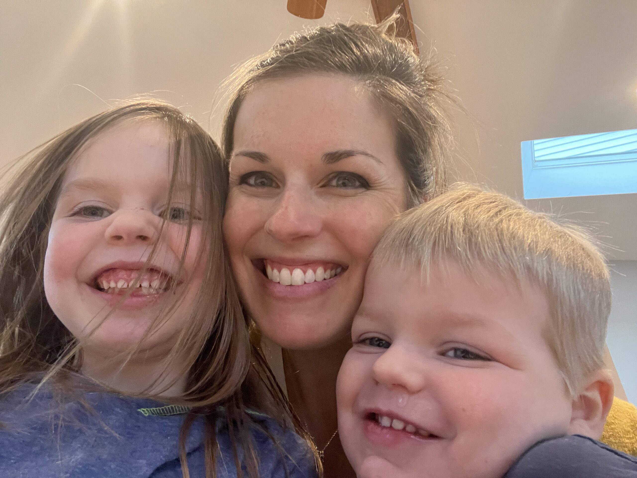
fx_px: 423
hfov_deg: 73.9
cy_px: 239
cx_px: 318
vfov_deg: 58.9
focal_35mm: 23
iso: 500
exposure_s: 1/30
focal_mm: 2.71
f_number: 2.2
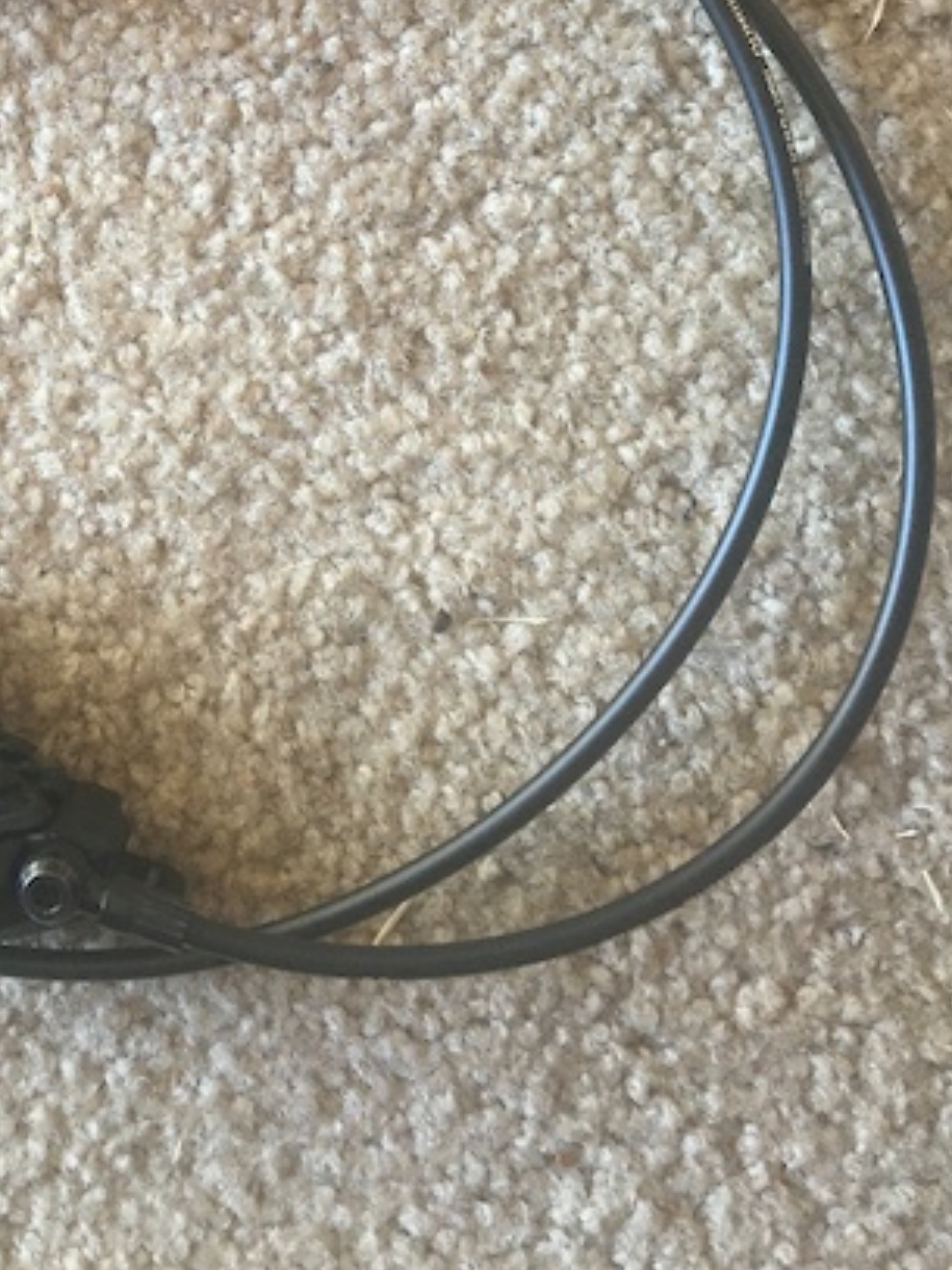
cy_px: 128
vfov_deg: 32.1
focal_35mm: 57
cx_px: 175
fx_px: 2091
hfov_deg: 25.2
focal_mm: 4.15
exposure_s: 1/30
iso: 100
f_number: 2.2
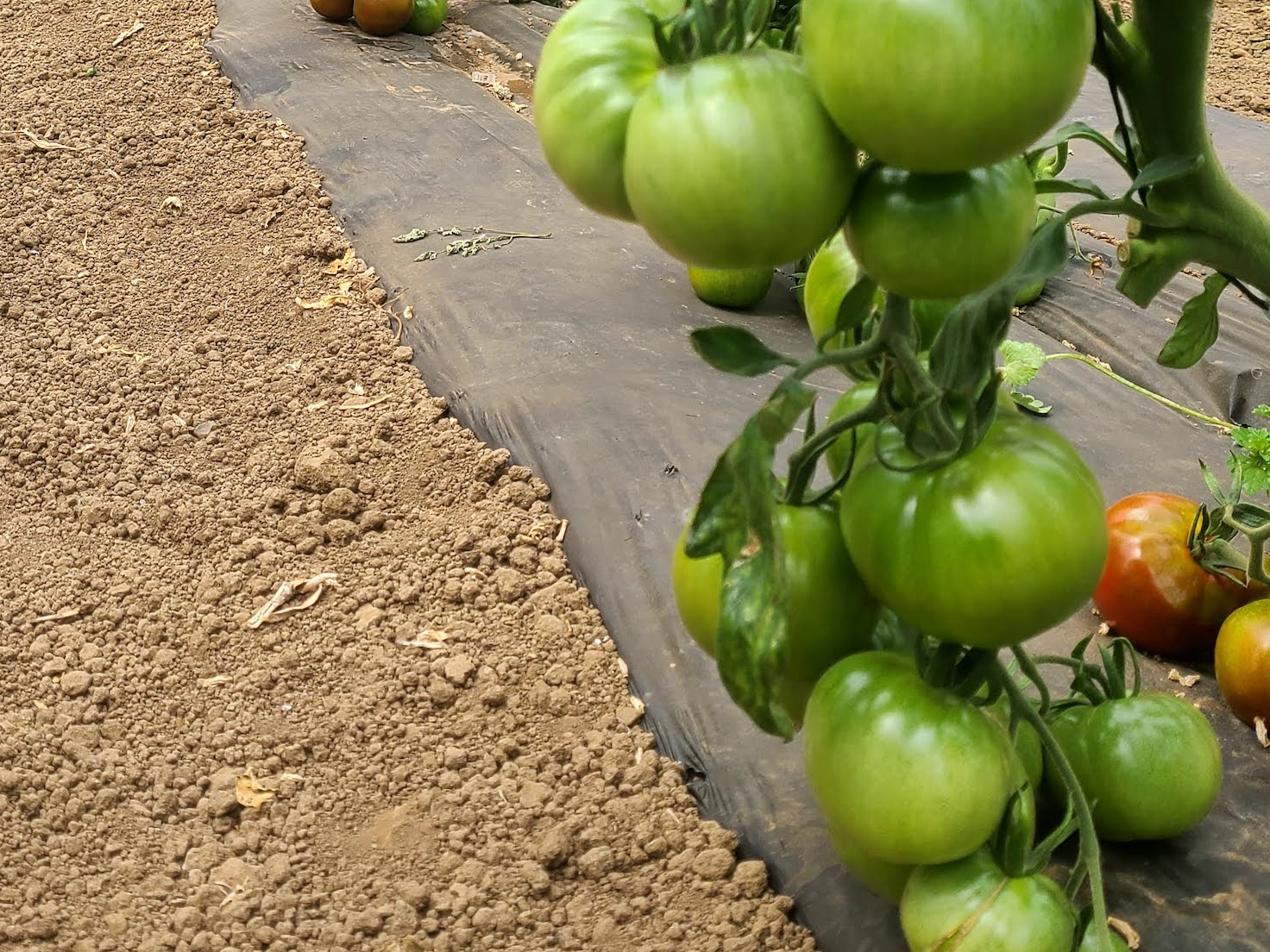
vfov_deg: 26.7
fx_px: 1944
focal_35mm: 53
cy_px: 114
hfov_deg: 35.7
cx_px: 388
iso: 40
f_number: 1.8
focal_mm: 5.4
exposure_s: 1/631
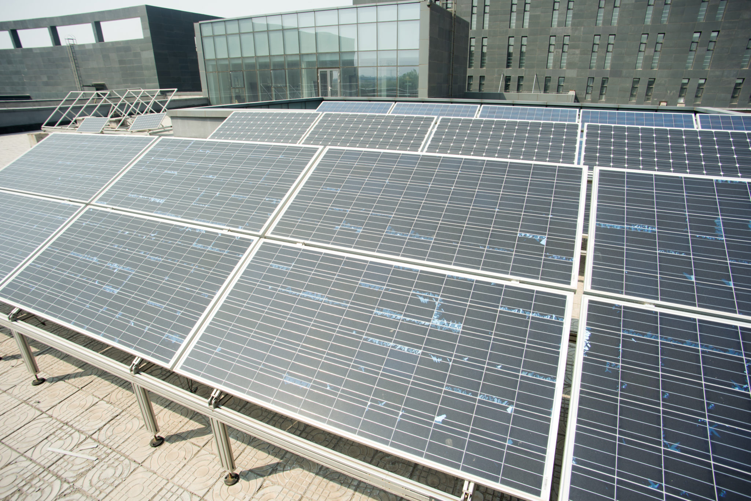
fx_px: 396
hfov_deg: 86.9
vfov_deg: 64.6
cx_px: 376
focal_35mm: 19
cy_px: 250
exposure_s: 1/125
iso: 100
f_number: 11
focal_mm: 19
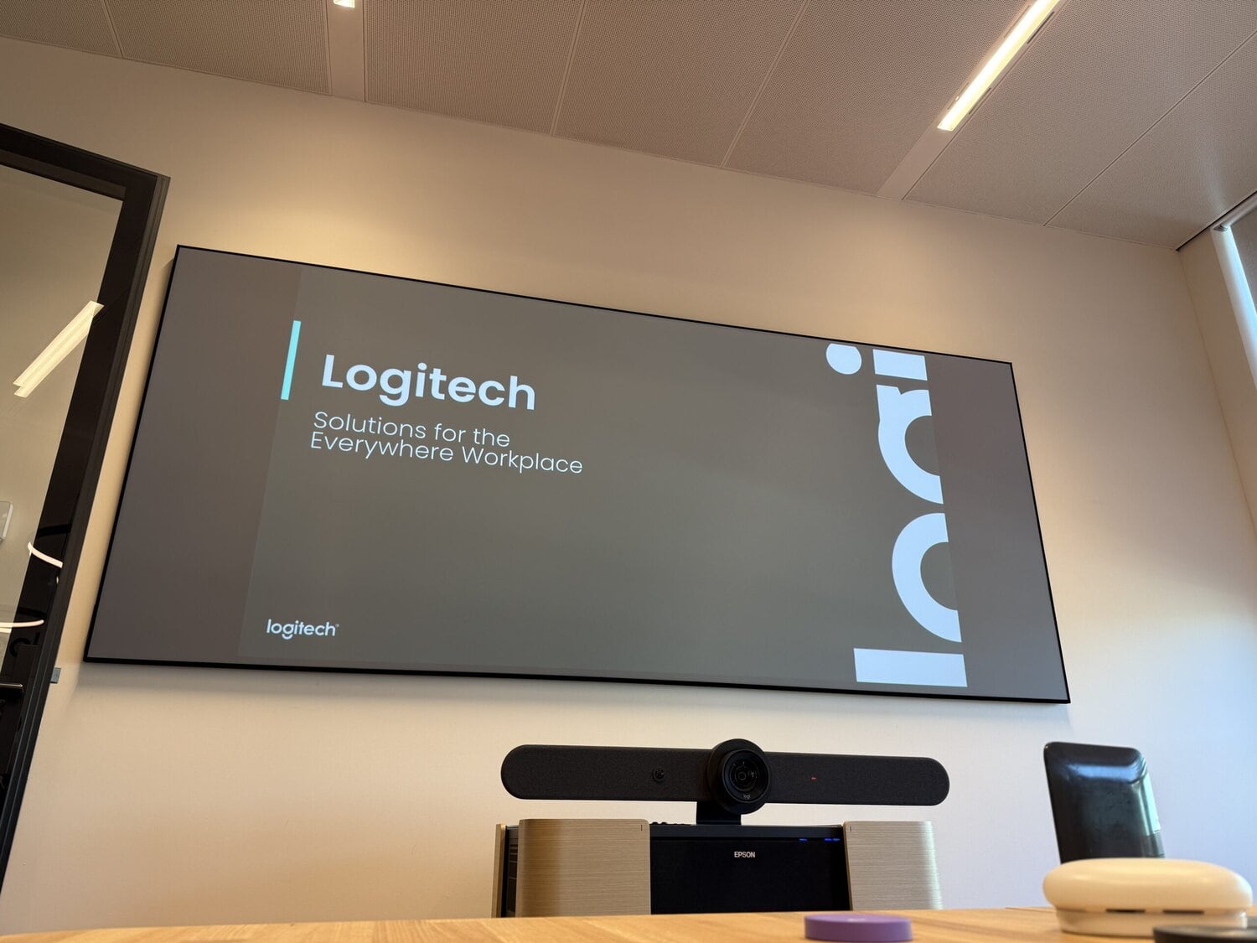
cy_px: 472
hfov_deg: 71.6
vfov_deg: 56.8
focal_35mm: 24
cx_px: 628
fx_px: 872
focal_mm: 6.76
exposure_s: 1/100
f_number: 1.78
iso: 80
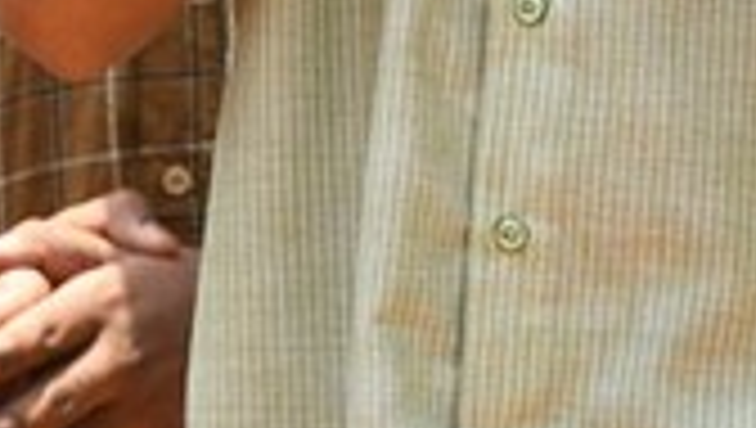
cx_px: 1296
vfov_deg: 1.3
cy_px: -484
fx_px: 18546
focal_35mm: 924
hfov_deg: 2.3
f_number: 6.3
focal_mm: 145
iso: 250
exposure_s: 1/250
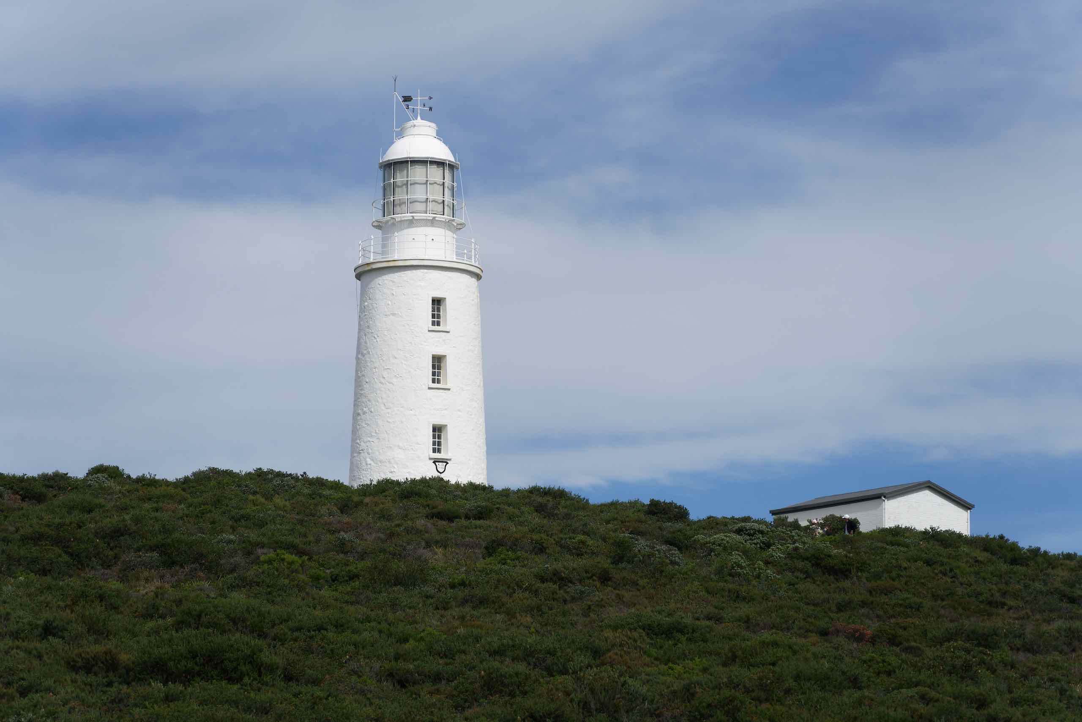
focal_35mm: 186
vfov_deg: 7.4
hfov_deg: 11.1
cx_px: 541
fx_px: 5590
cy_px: 361
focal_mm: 124
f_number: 5.6
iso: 100
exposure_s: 1/1250
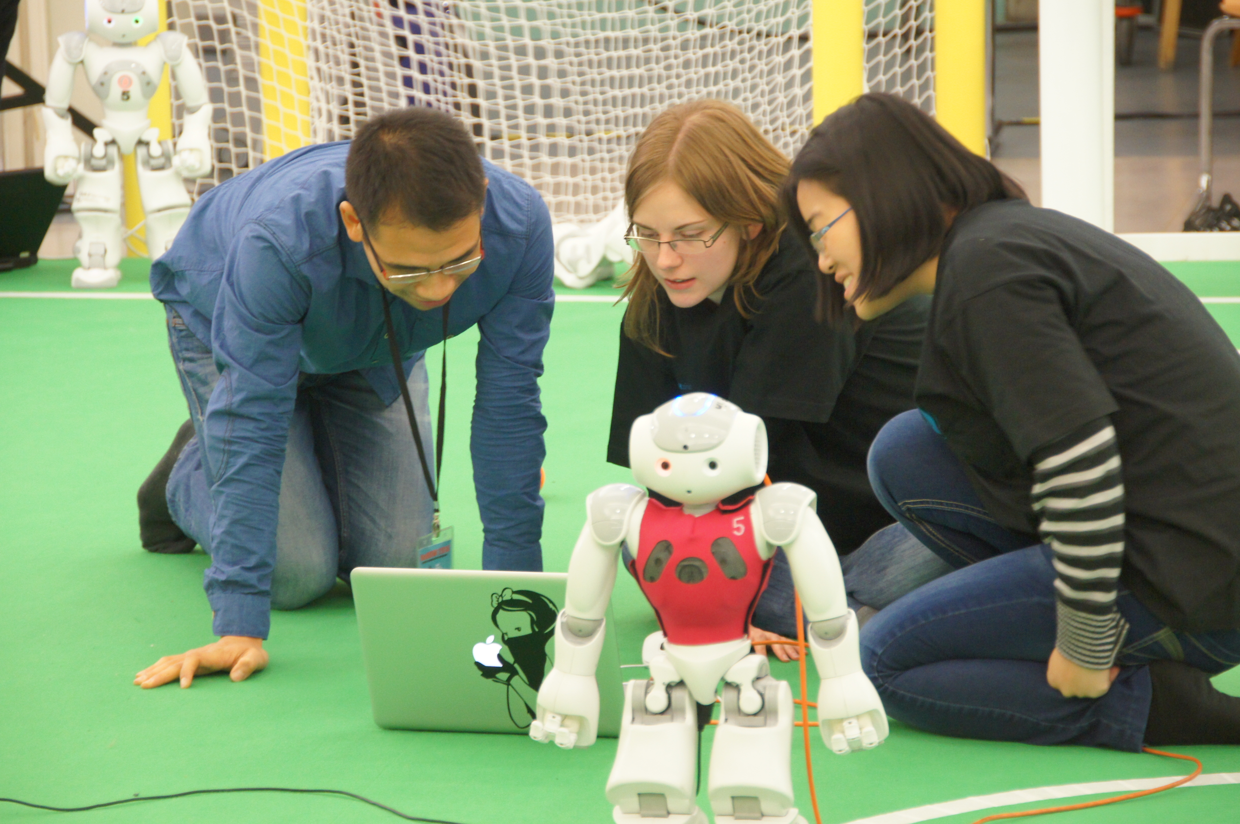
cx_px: 620
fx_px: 6193
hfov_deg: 11.4
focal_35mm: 180
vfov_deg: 7.6
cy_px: 412
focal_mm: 120
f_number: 5.6
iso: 1600
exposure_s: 1/25
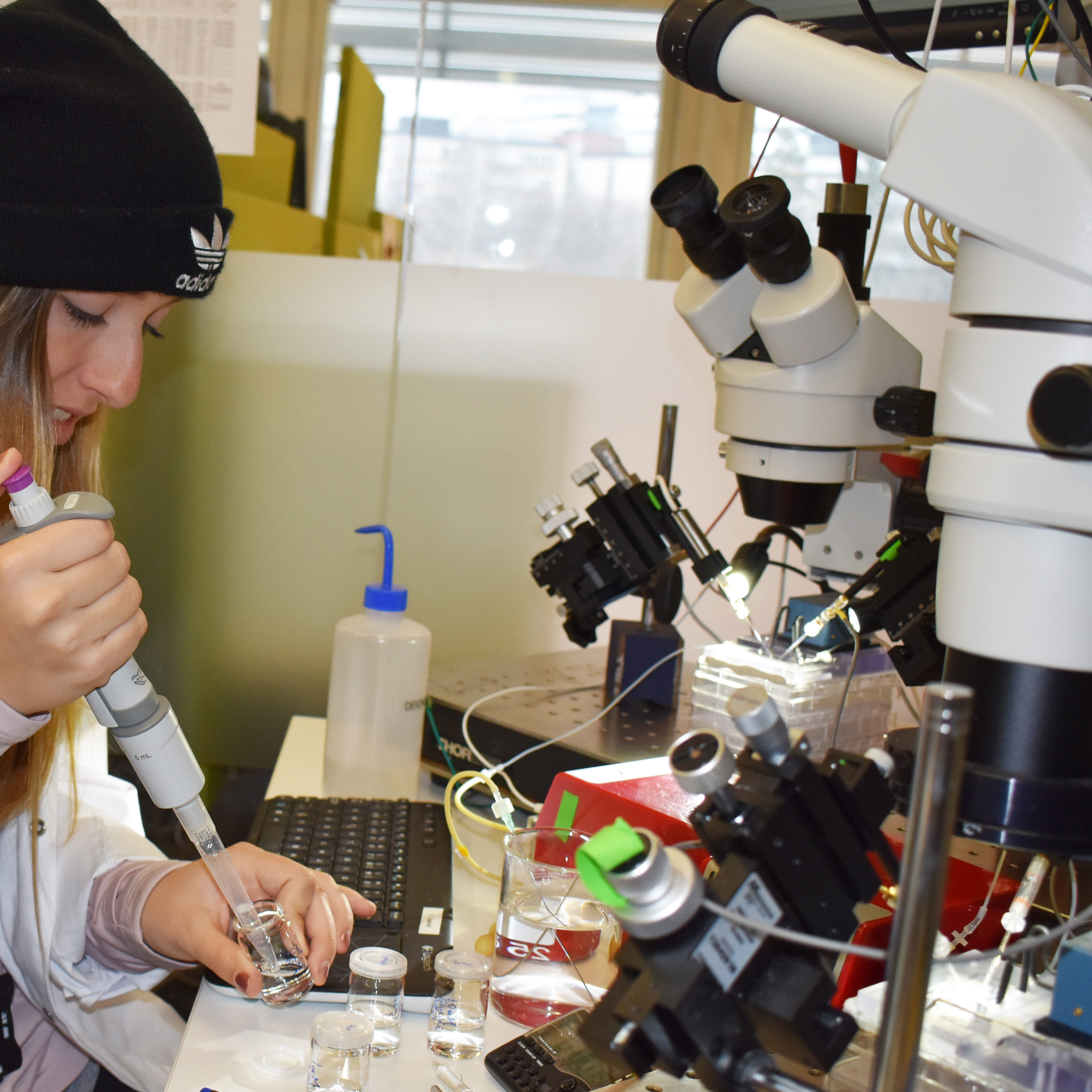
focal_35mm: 50
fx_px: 1785
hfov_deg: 33.2
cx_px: 246
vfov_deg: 34.0
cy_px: 534
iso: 560
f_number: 5
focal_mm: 24
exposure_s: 1/200
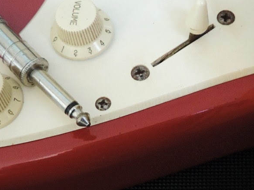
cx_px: 181
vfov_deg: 13.5
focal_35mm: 109
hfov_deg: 18.0
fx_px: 800
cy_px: 139
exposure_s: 1/25
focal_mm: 7.1
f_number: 3.3
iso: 800
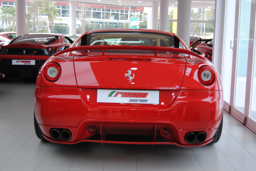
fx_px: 342
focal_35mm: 48
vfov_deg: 28.2
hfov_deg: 41.1
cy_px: 86
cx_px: 128
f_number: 4.5
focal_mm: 32
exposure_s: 1/60
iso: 200
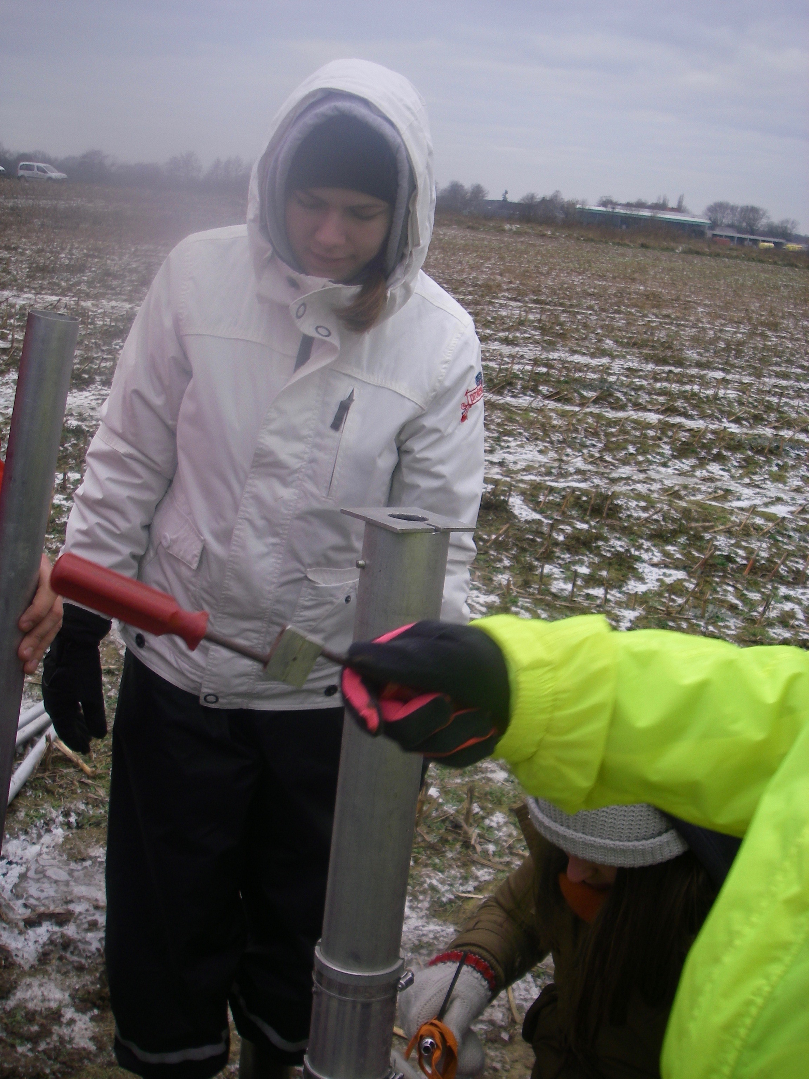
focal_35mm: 38
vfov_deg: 49.0
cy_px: 540
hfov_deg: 37.7
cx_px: 404
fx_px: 1184
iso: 64
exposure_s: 1/80
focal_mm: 6.3
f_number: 3.3
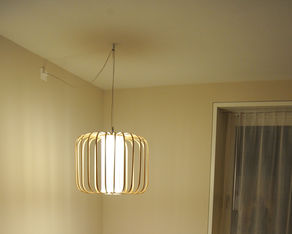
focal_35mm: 46
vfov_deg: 28.1
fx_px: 397
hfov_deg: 40.1
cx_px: 181
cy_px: 289
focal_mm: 24
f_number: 5
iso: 1600
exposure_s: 1/13
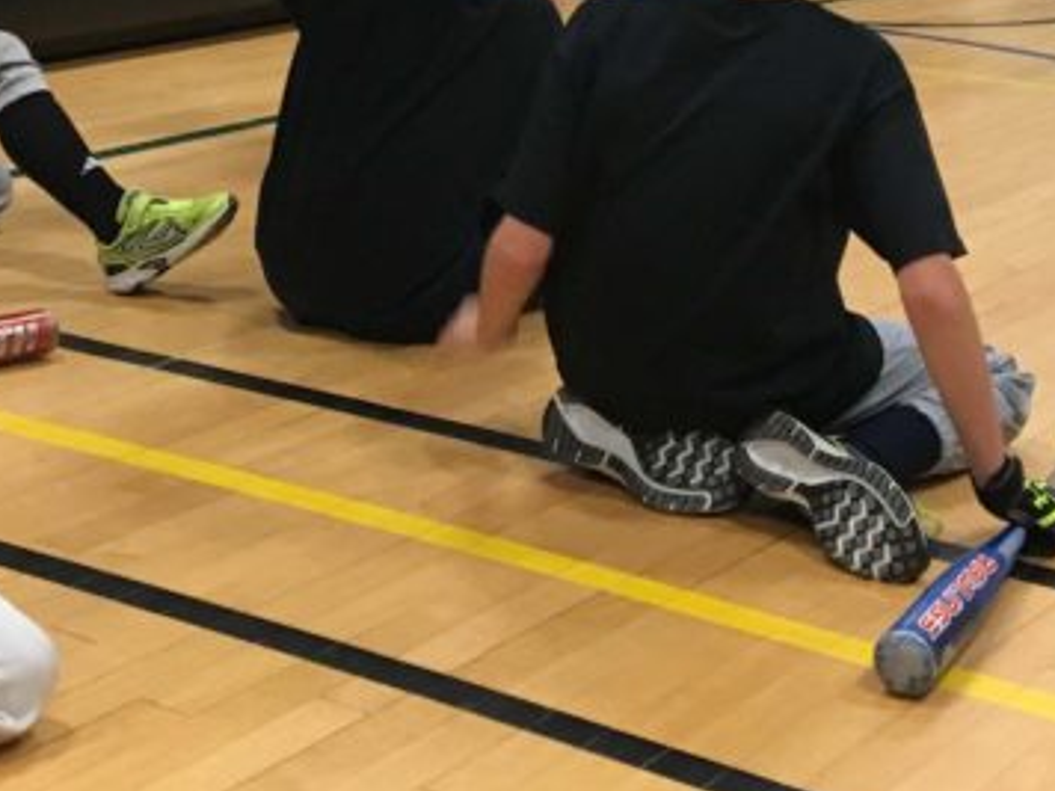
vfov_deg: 17.1
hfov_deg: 23.3
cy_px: -28
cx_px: 510
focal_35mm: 84
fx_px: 2560
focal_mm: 4.15
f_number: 2.2
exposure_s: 1/30
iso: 200
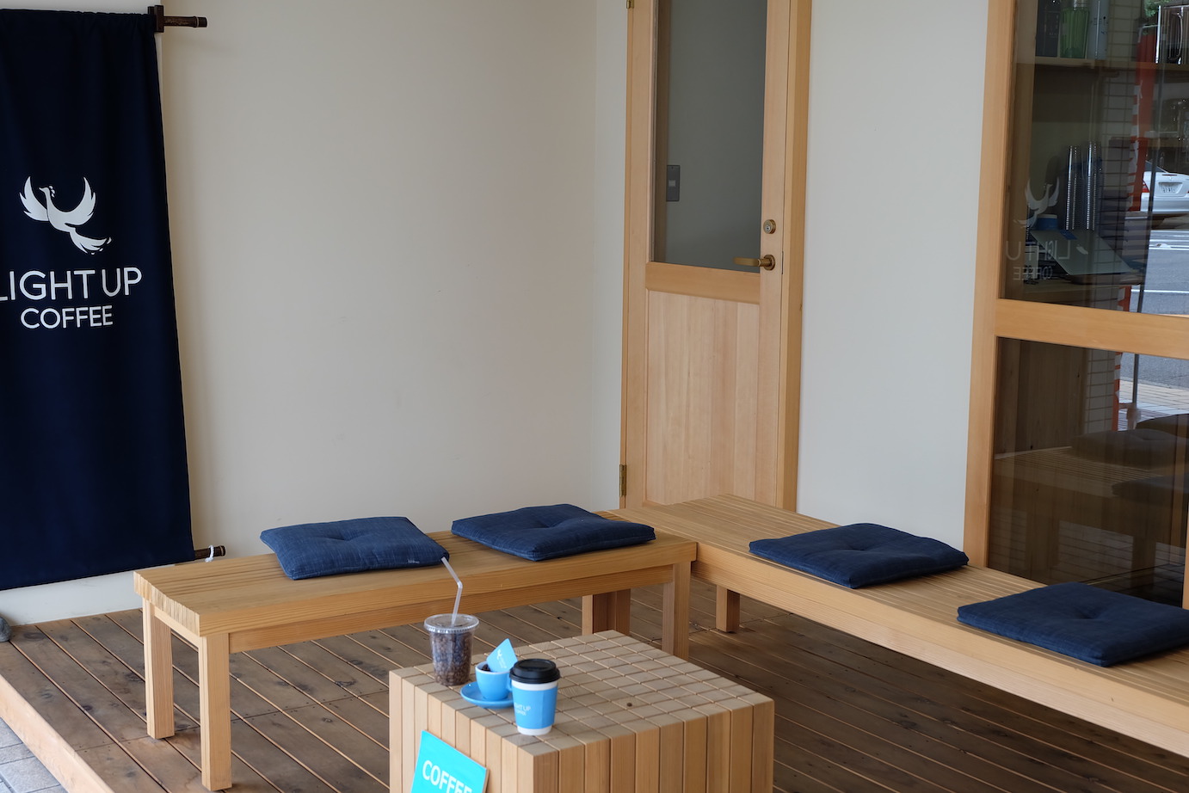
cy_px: 396
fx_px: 1553
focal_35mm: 47
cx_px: 594
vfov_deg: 28.7
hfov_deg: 41.9
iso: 400
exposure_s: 1/80
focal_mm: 31
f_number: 5.6
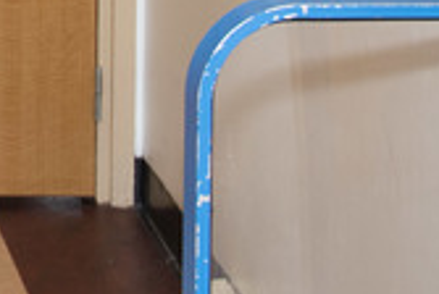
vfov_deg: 6.6
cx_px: -347
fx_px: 2394
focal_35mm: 196
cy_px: -482
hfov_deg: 9.9
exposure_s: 1/80
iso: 1000
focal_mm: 32
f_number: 7.1
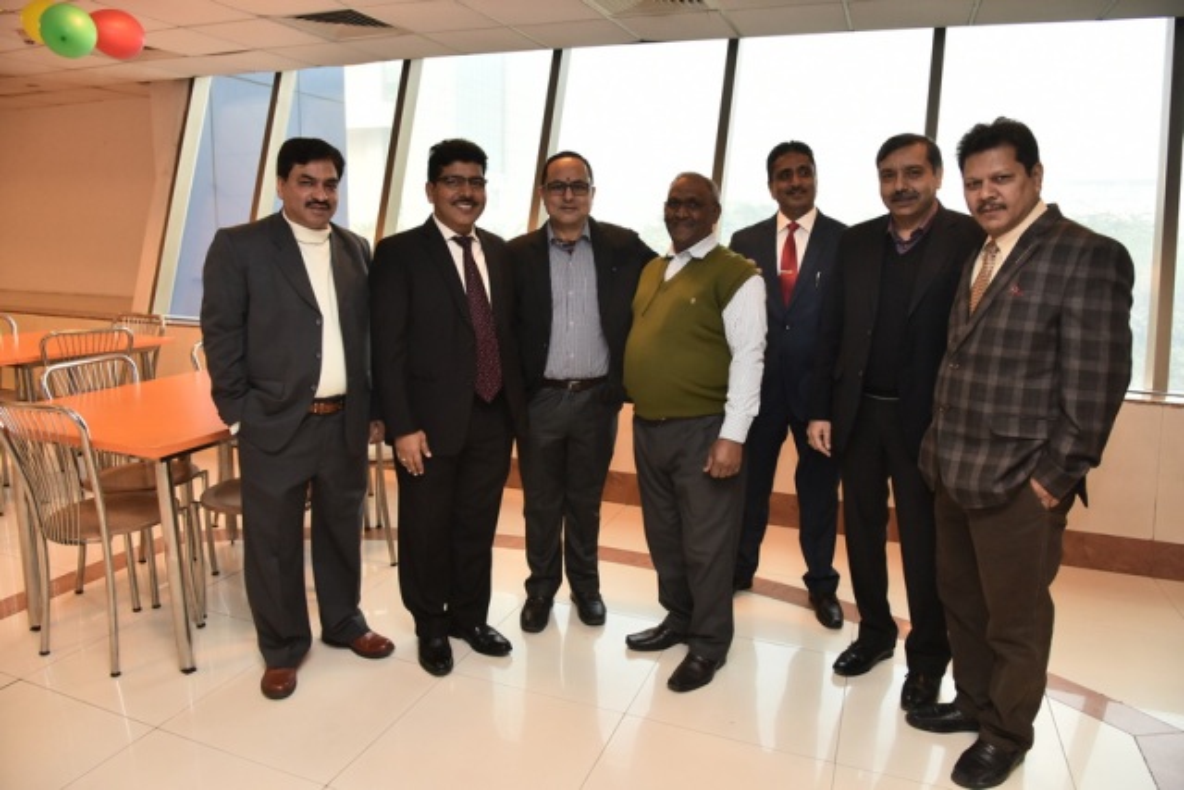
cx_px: 592
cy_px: 395
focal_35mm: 24
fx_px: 789
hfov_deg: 73.7
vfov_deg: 53.2
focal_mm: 24
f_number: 6.3
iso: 1600
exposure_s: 1/100
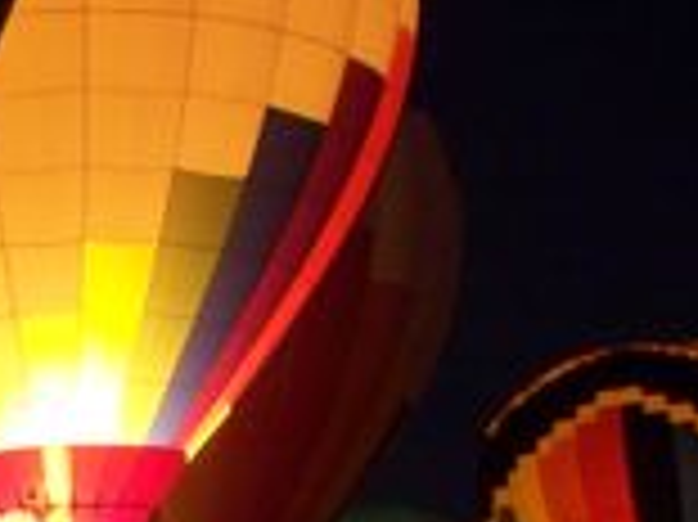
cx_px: -32
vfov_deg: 15.8
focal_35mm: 93
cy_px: 418
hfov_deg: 20.3
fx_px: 1874
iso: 400
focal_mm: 7.54
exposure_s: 1/30
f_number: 2.8
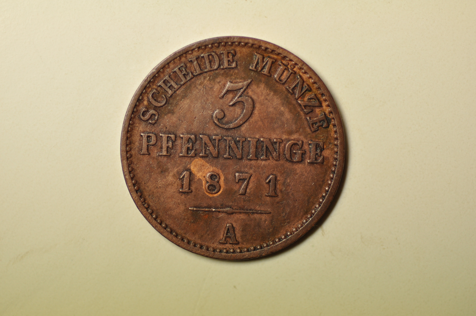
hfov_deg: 22.6
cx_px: 238
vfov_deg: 15.2
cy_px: 158
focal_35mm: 90
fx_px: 1189
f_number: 4
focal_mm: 60
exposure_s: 1/250
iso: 450
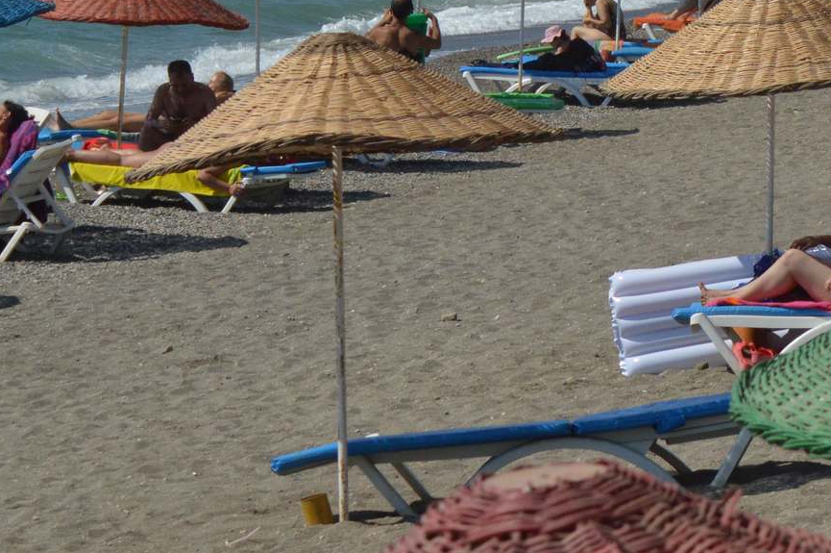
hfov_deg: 7.0
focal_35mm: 292
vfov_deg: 4.7
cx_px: 1042
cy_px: -11
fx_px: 6734
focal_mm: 70
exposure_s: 1/2500
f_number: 9
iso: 500
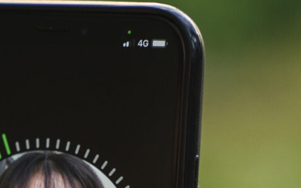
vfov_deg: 3.2
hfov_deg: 5.1
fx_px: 3340
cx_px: -13
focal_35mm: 407
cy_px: 289
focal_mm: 75
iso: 200
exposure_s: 1/160
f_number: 3.2
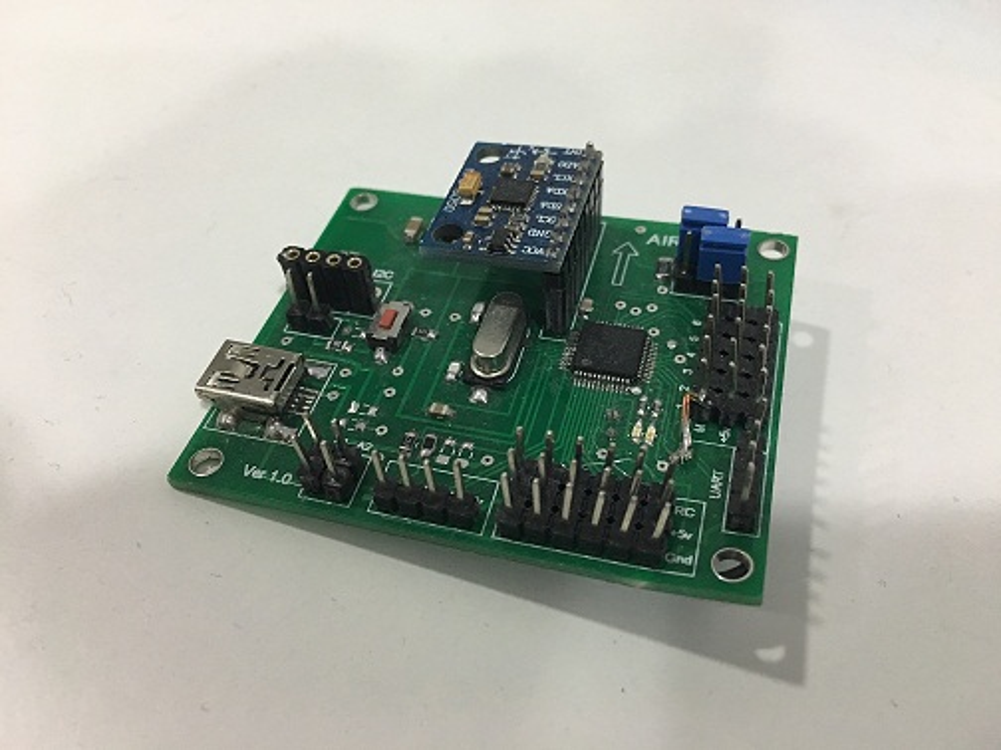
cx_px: 500
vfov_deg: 48.2
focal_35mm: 29
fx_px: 839
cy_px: 375
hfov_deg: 61.7
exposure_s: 1/17
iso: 100
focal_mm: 4.15
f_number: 2.2
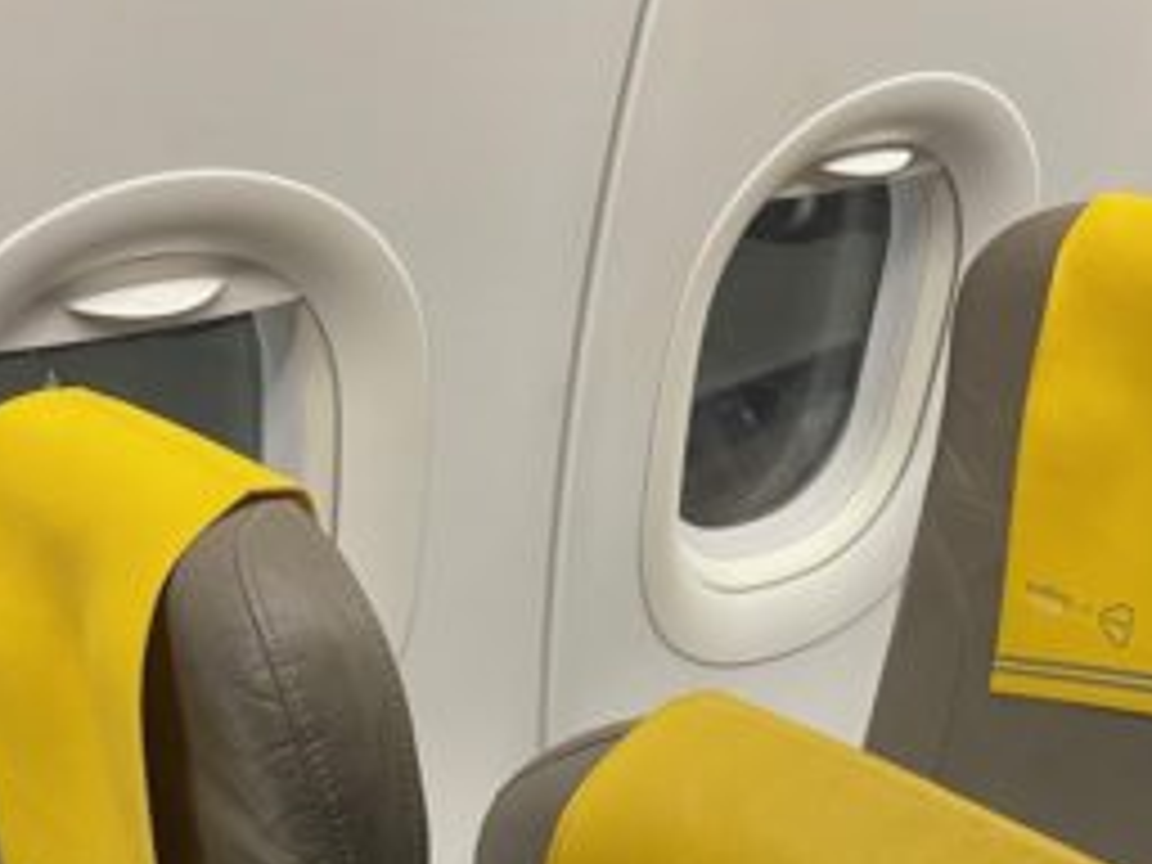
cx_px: 706
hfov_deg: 31.1
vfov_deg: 22.2
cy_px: 981
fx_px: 2063
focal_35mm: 62
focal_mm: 5.1
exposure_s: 1/52
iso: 250
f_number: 1.6
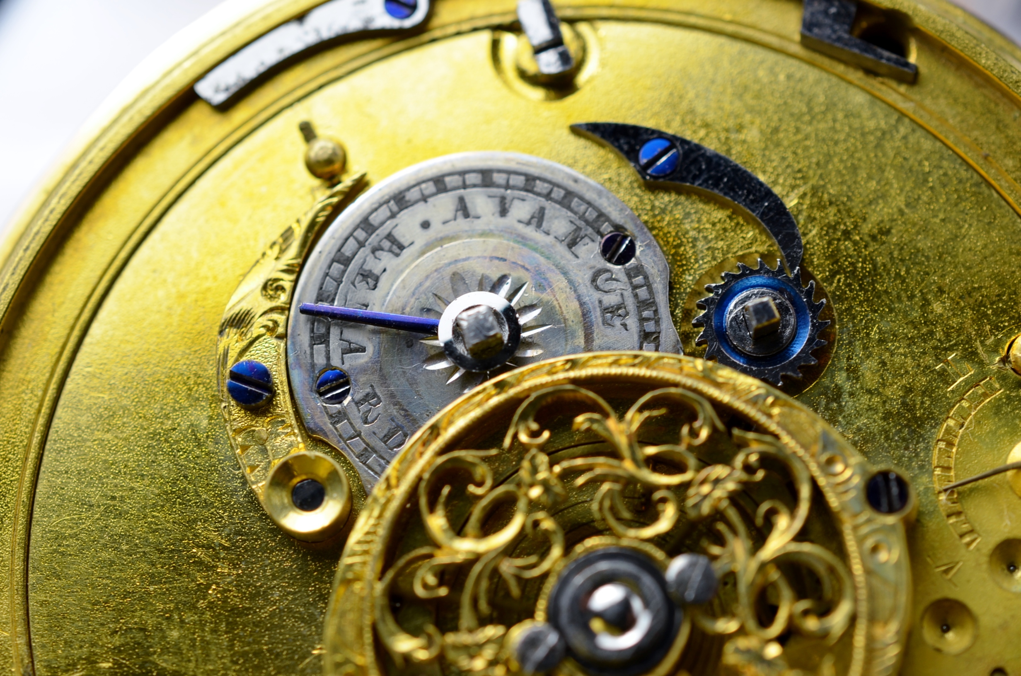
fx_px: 1698
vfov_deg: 22.5
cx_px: 510
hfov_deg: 33.5
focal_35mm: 60
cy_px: 338
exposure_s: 1/250
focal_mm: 40
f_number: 8
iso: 200
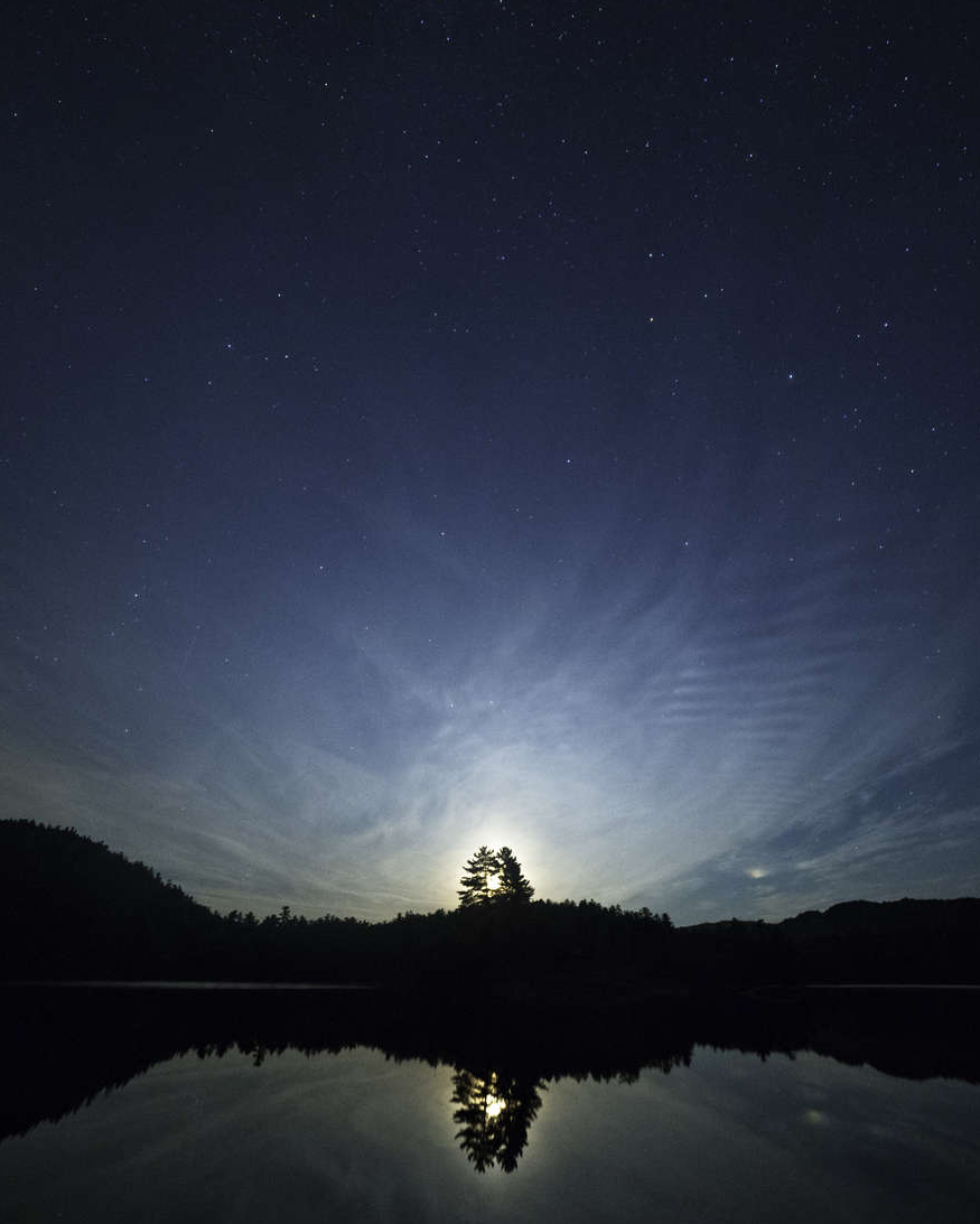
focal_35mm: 15
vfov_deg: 96.7
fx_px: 544
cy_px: 585
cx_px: 494
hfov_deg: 84.1
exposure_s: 20
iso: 1600
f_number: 2.8
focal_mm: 7
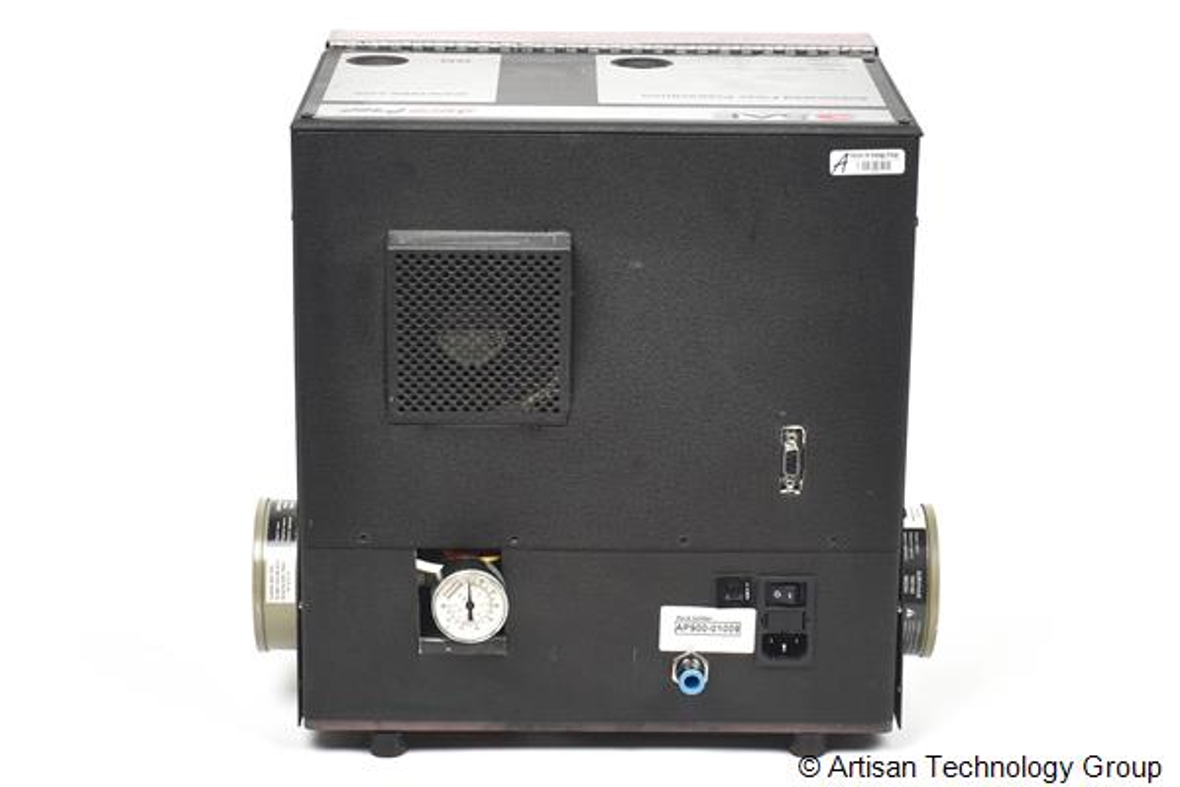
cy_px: 394
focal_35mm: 39
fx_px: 1278
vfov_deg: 34.2
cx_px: 590
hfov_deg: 49.6
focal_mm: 26
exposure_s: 1/200
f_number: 8
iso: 100
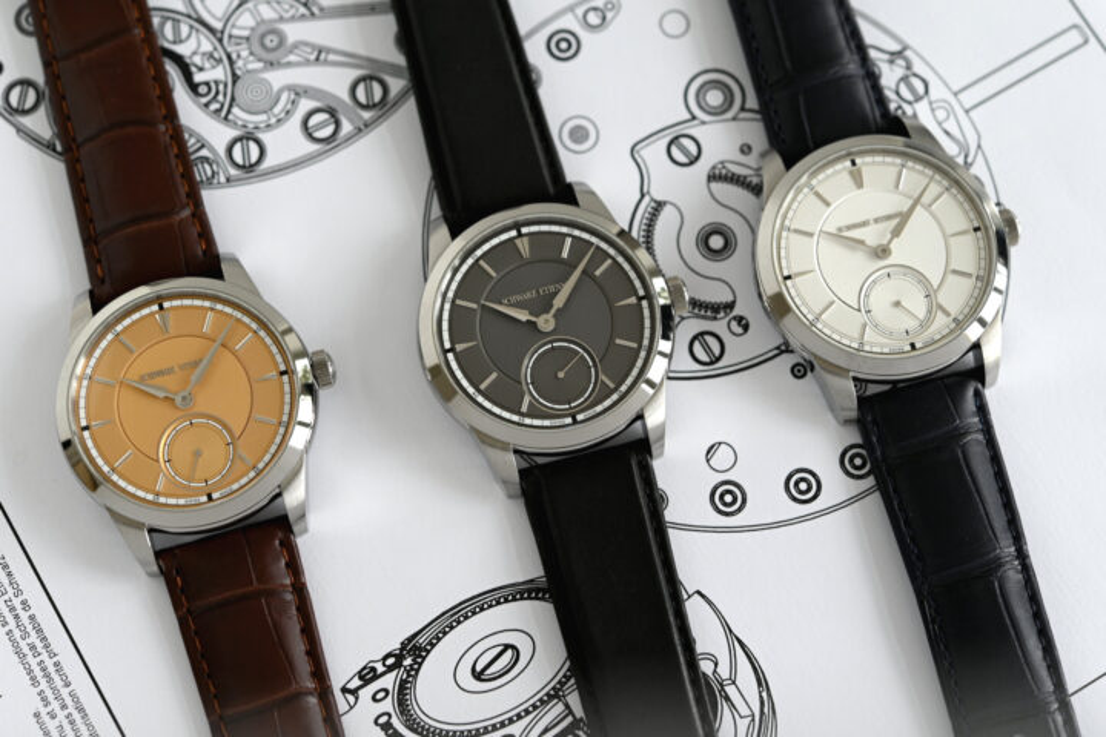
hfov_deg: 33.4
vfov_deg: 22.6
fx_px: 1843
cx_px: 553
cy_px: 368
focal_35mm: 60
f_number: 6.3
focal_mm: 60
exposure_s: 1/80
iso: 400
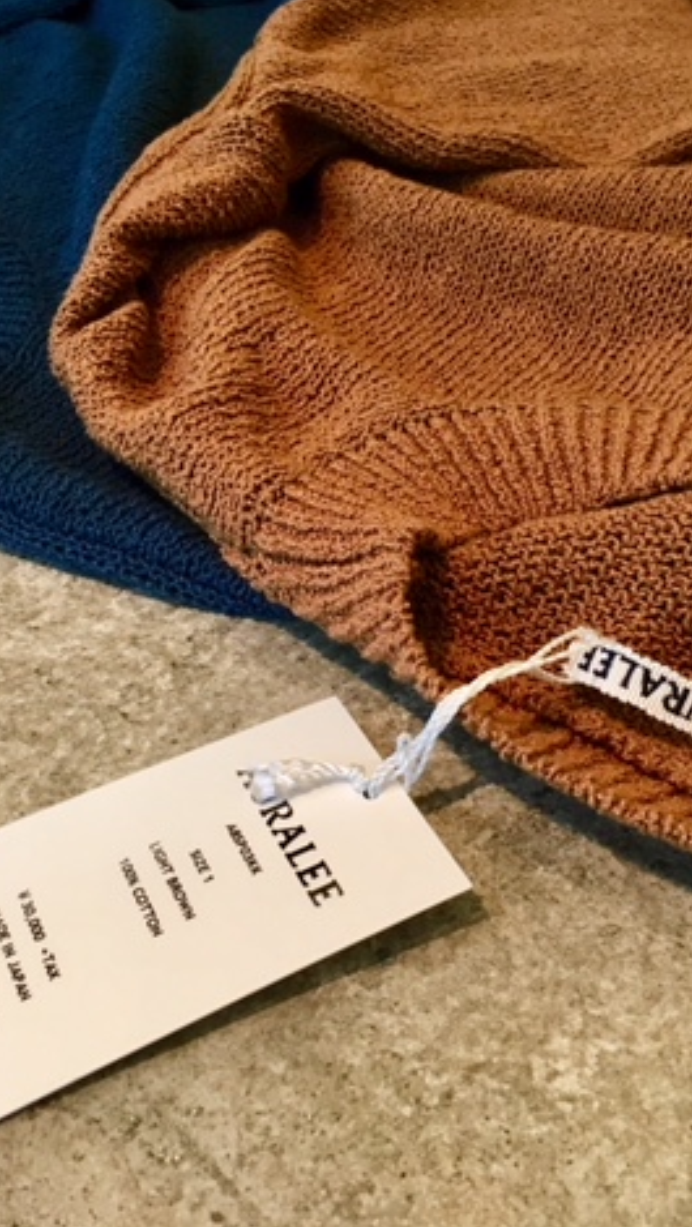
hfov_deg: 27.7
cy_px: 614
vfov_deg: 47.3
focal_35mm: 43
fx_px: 1400
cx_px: 381
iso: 125
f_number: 2.2
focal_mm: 4.15
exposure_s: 1/33
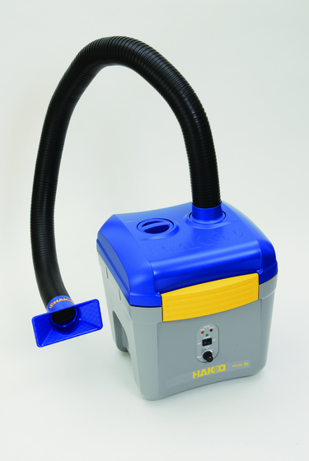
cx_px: 154
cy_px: 230
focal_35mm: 63
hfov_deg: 21.6
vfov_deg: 31.9
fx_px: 809
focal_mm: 42
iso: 100
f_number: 13
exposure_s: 1/160
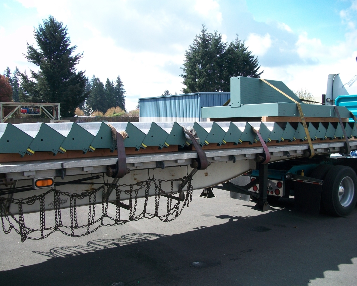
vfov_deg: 43.4
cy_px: 145
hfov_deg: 52.8
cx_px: 166
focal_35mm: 34
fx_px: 359
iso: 80
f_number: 2.9
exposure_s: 1/640
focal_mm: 5.7
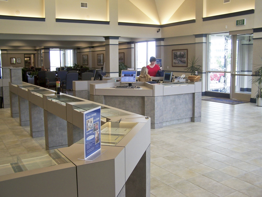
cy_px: 98
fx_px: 288
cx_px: 131
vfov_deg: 37.7
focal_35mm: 38
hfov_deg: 49.0
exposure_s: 1/60
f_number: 2.8
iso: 80
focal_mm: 6.3
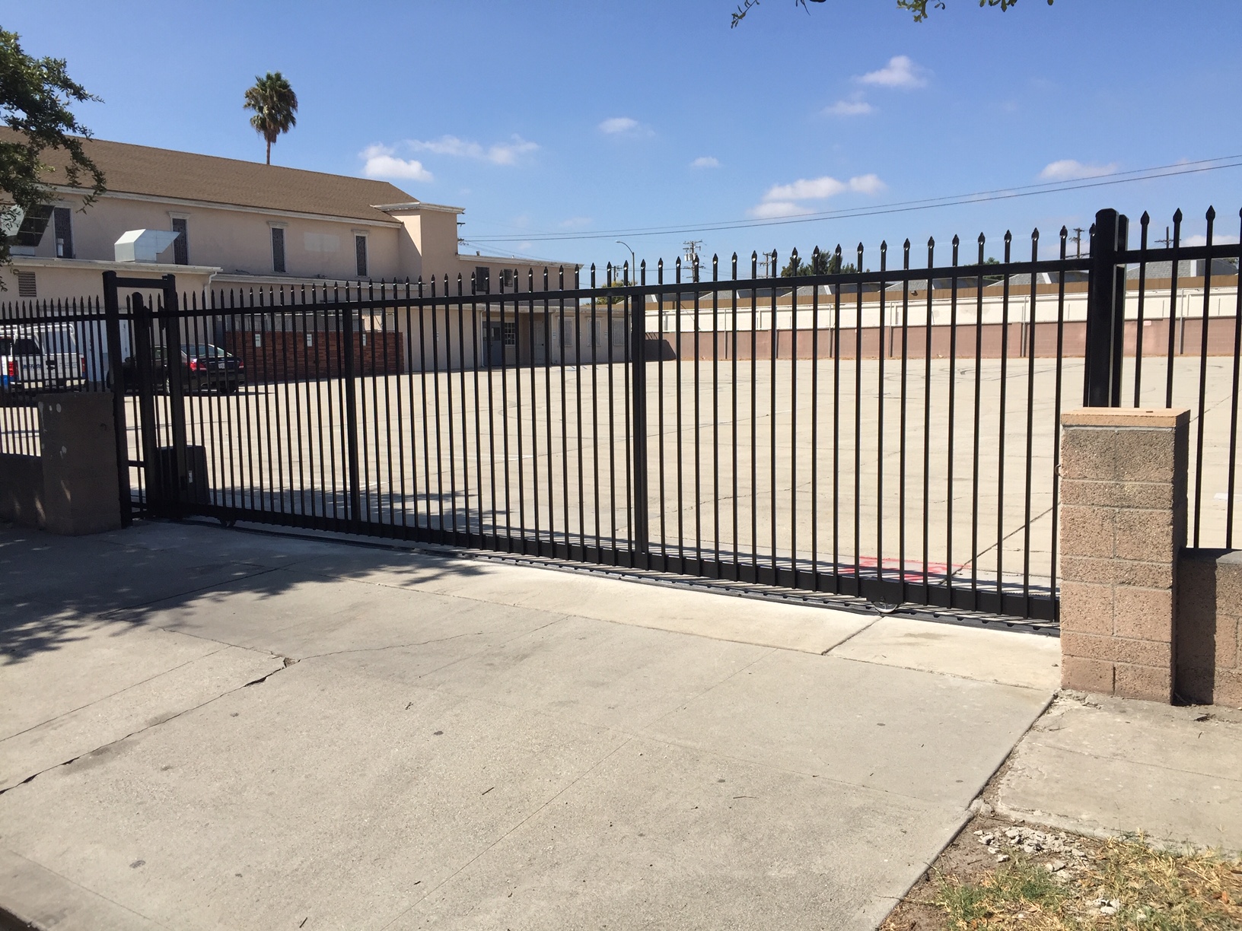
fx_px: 1041
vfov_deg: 48.2
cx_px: 621
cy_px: 466
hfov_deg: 61.7
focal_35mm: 29
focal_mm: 4.15
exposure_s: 1/2326
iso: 32
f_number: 2.2
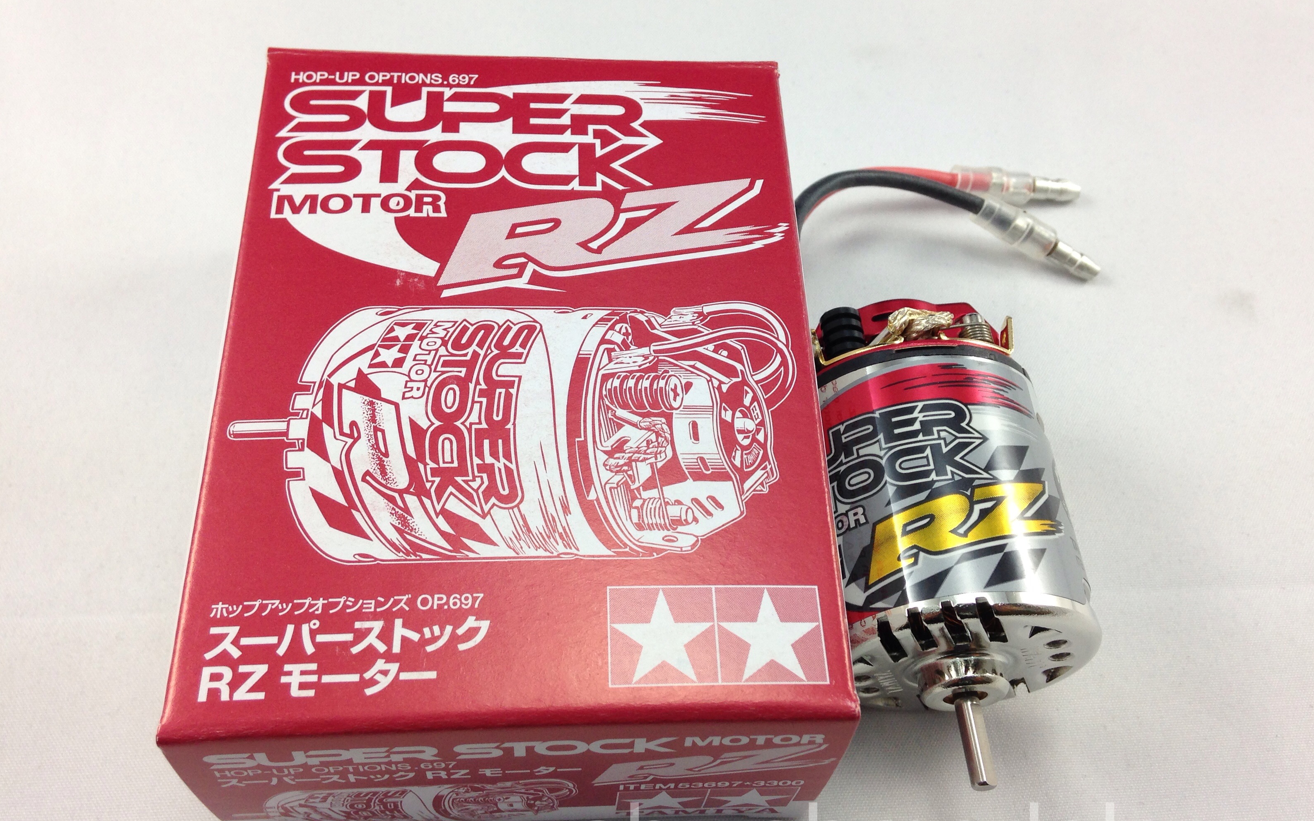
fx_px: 1289
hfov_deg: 54.0
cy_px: 403
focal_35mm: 36
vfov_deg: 35.3
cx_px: 669
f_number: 2.4
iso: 50
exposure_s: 1/60
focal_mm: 4.13
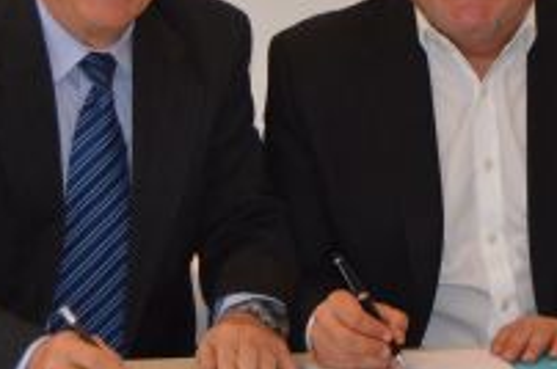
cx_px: 405
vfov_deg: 7.5
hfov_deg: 11.4
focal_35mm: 181
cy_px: -55
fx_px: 2796
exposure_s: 1/60
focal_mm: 38
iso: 720
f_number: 4.8
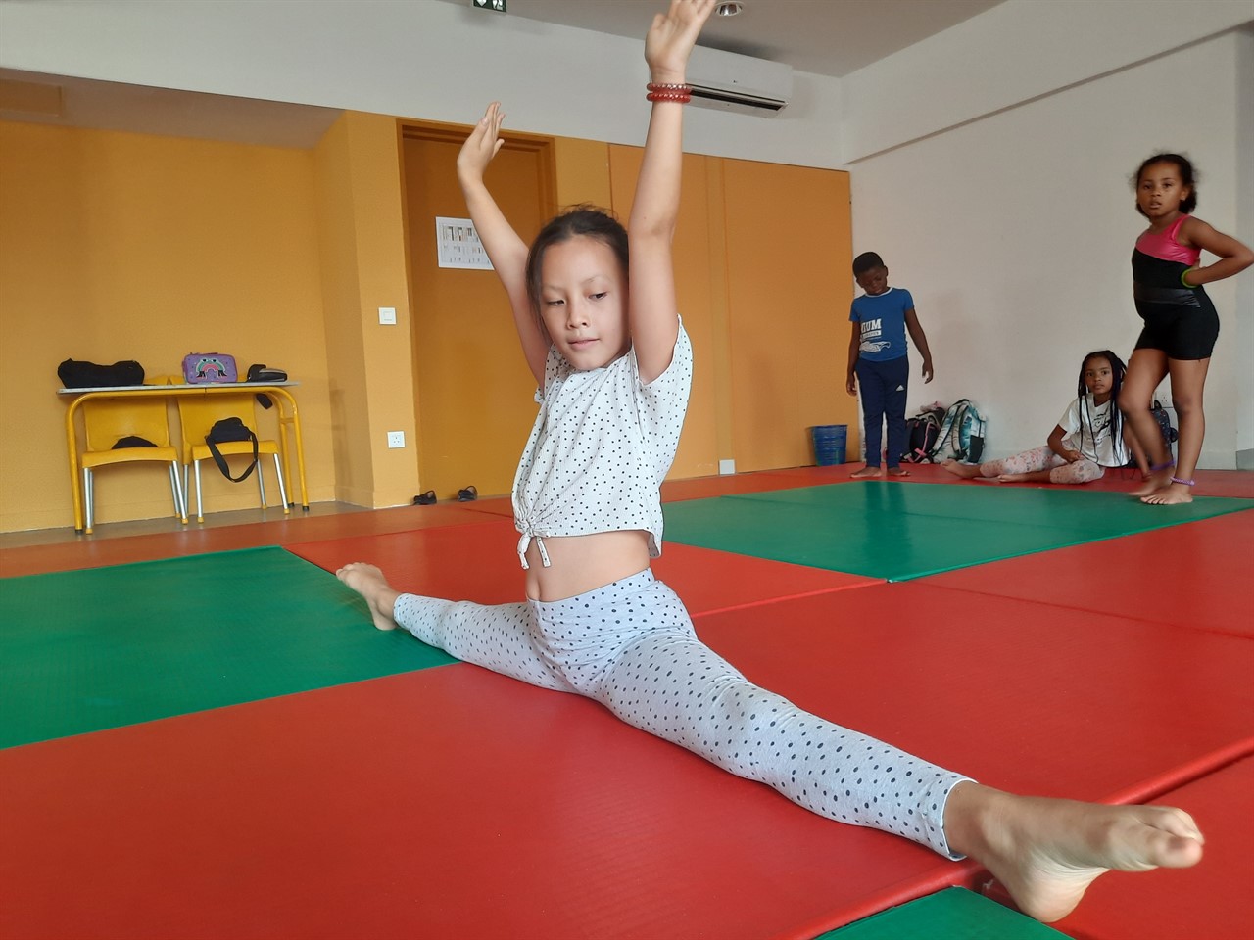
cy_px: 470
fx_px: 906
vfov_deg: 54.9
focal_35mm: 25
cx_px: 627
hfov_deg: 69.4
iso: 125
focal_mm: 4.6
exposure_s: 1/50
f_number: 2
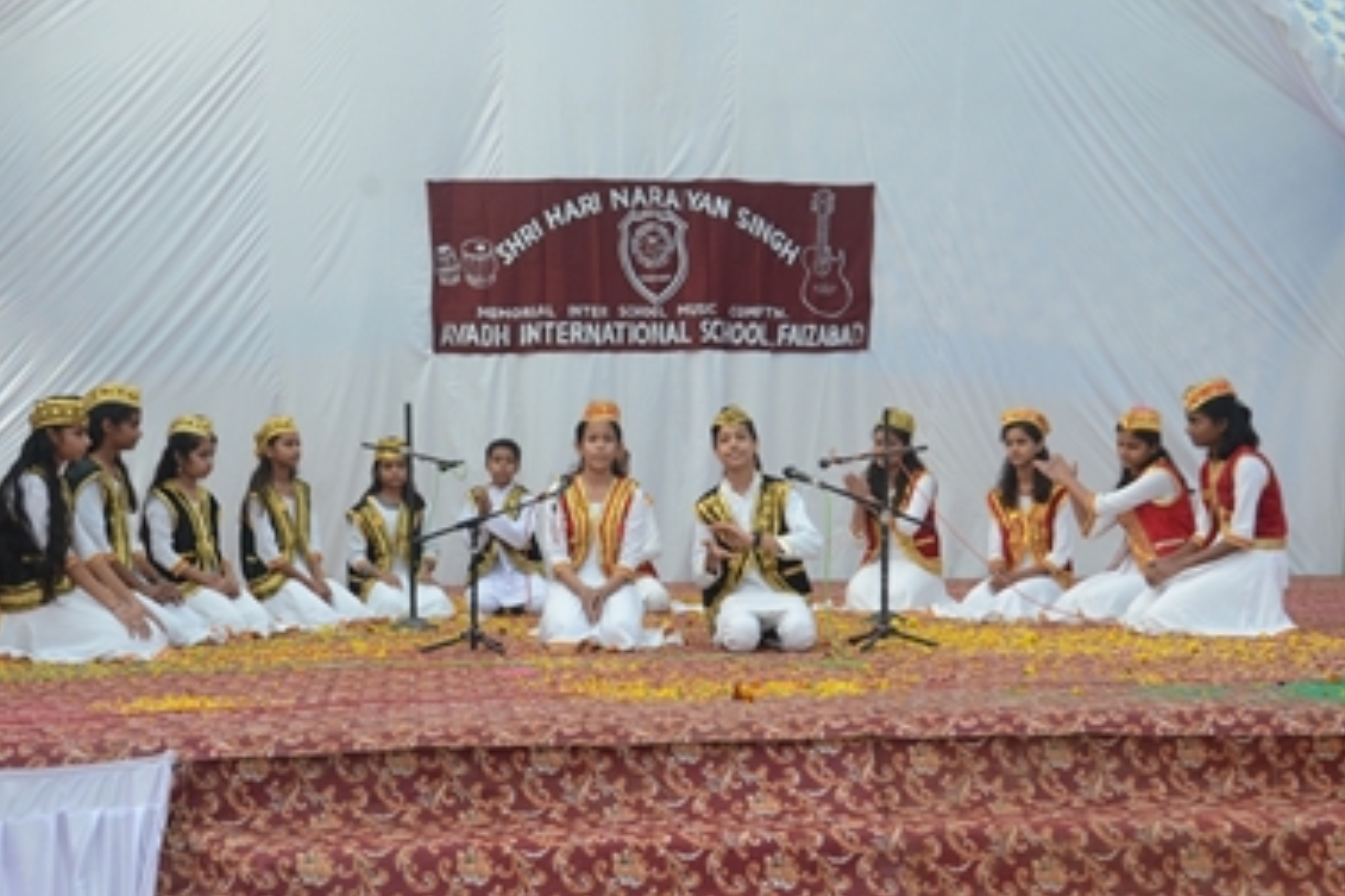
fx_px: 1904
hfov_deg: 38.9
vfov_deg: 26.5
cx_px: 639
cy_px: 452
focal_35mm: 51
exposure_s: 1/160
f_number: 8
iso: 500
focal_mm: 32
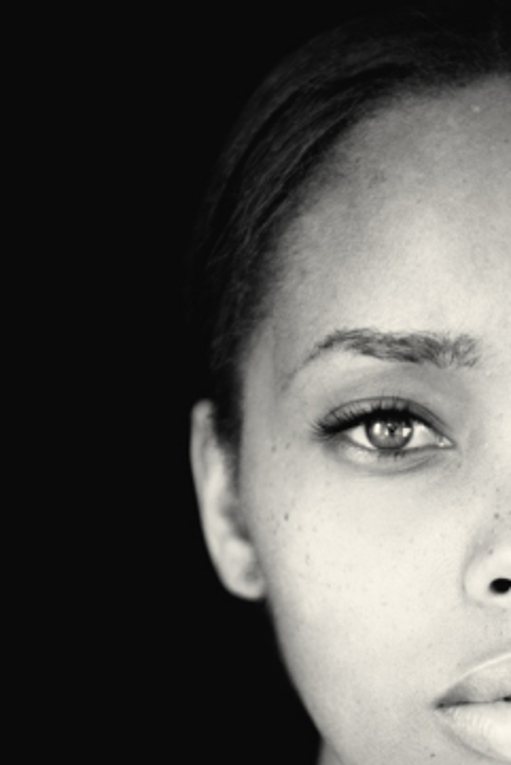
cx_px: 413
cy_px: 657
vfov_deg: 16.1
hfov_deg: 10.9
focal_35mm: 126
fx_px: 2680
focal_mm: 70
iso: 640
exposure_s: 1/200
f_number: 2.8
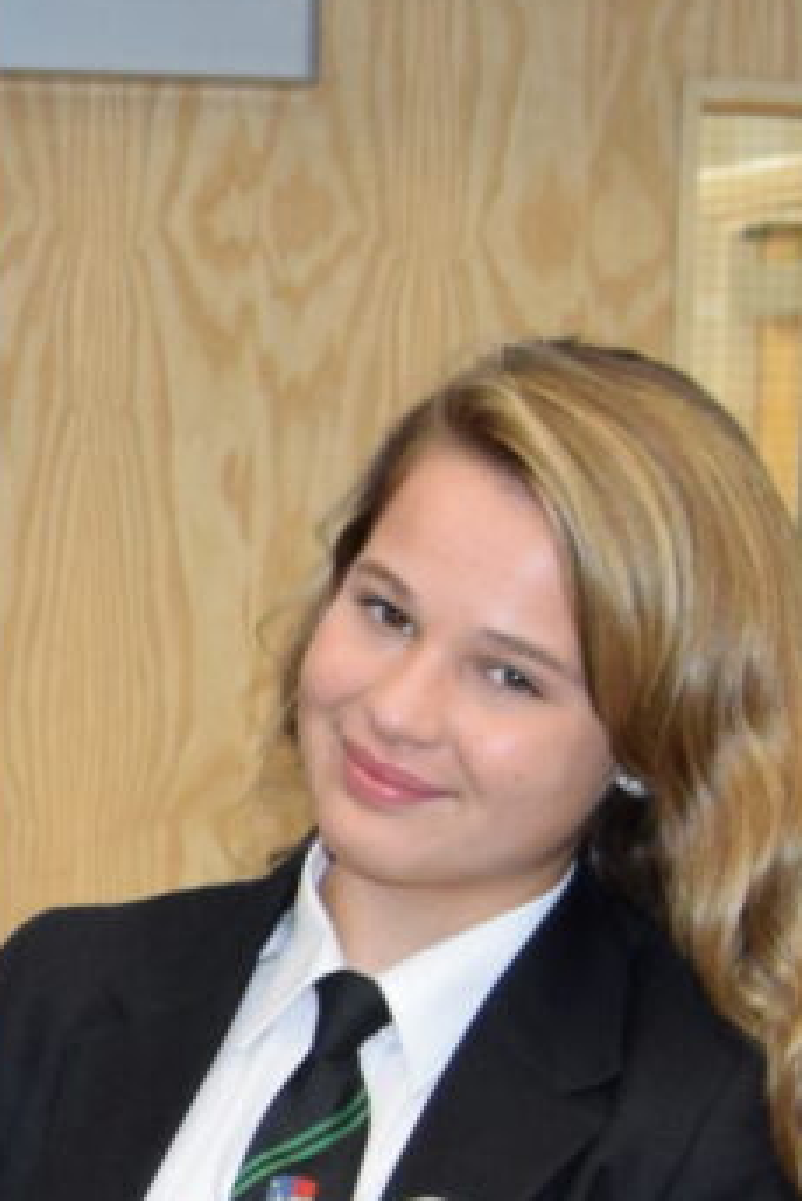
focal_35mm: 161
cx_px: -1166
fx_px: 5374
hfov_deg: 7.9
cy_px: 1080
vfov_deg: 12.7
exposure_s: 1/80
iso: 800
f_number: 4.5
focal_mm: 18
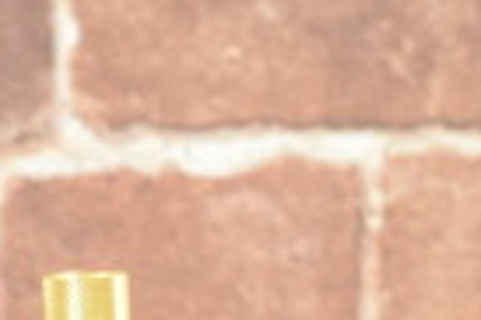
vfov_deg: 3.5
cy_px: 434
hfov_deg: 5.0
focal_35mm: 395
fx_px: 5271
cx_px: -800
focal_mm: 40
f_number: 9
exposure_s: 1/1.3
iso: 400
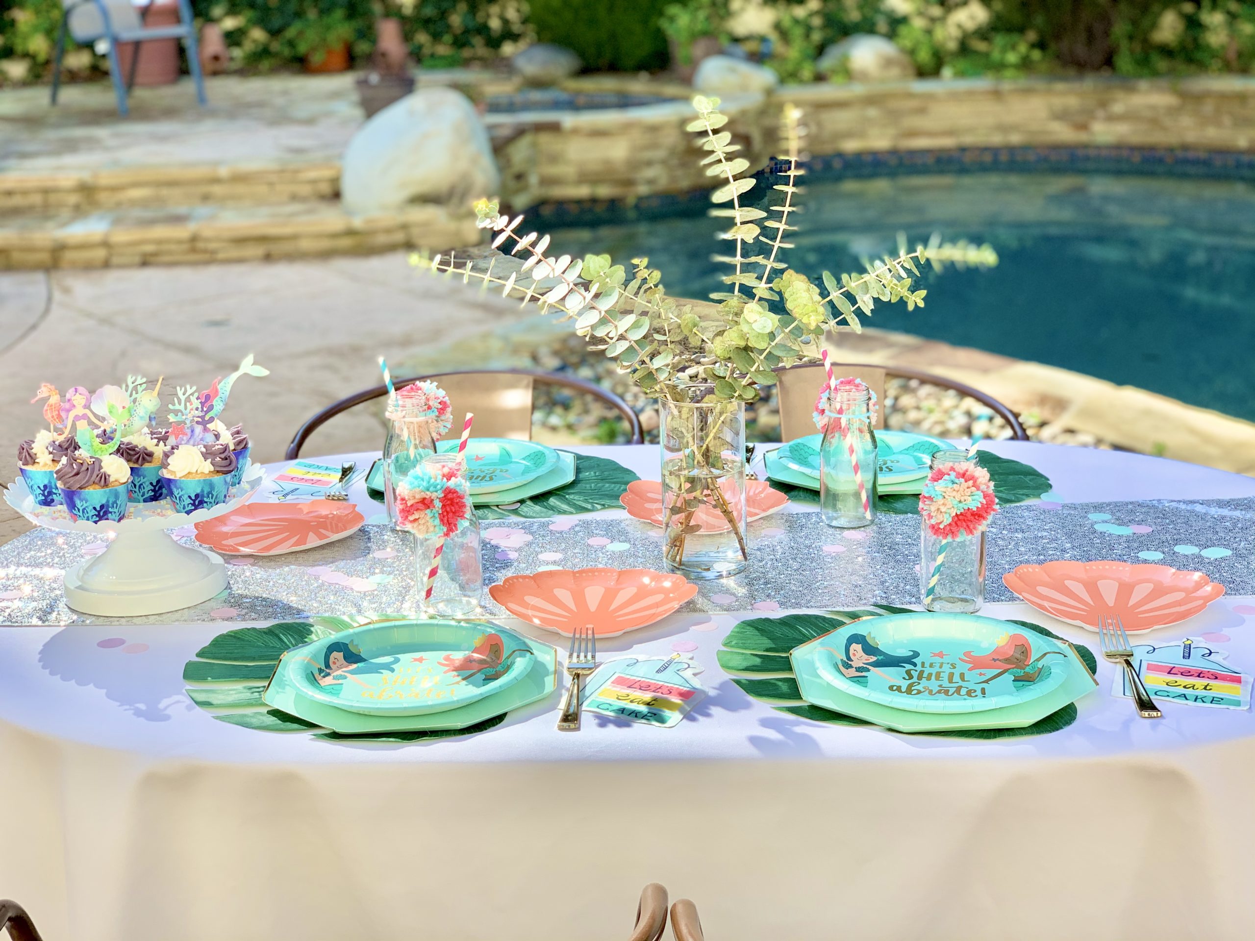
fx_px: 1885
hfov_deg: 36.8
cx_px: 628
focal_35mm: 52
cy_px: 470
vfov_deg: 28.0
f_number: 2.4
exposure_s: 1/571
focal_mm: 6
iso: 16
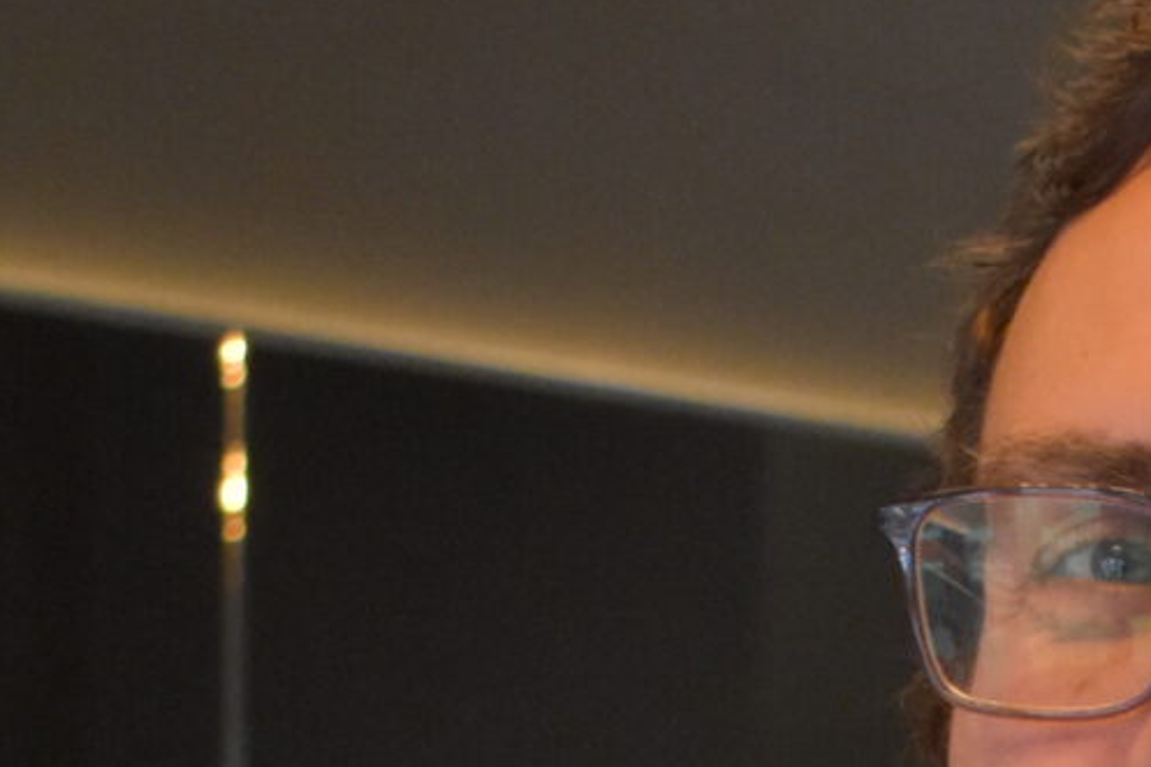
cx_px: 1440
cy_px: 1855
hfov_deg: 9.7
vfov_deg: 6.3
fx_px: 6666
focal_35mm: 209
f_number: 4
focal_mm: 27
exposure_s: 1/125
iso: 2500
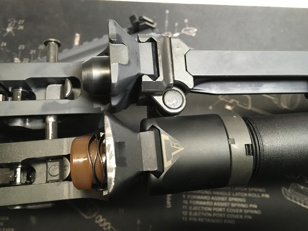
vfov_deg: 48.2
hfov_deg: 61.7
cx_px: 154
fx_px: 258
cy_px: 116
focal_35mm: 29
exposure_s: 1/30
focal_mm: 4.15
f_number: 2.2
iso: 160
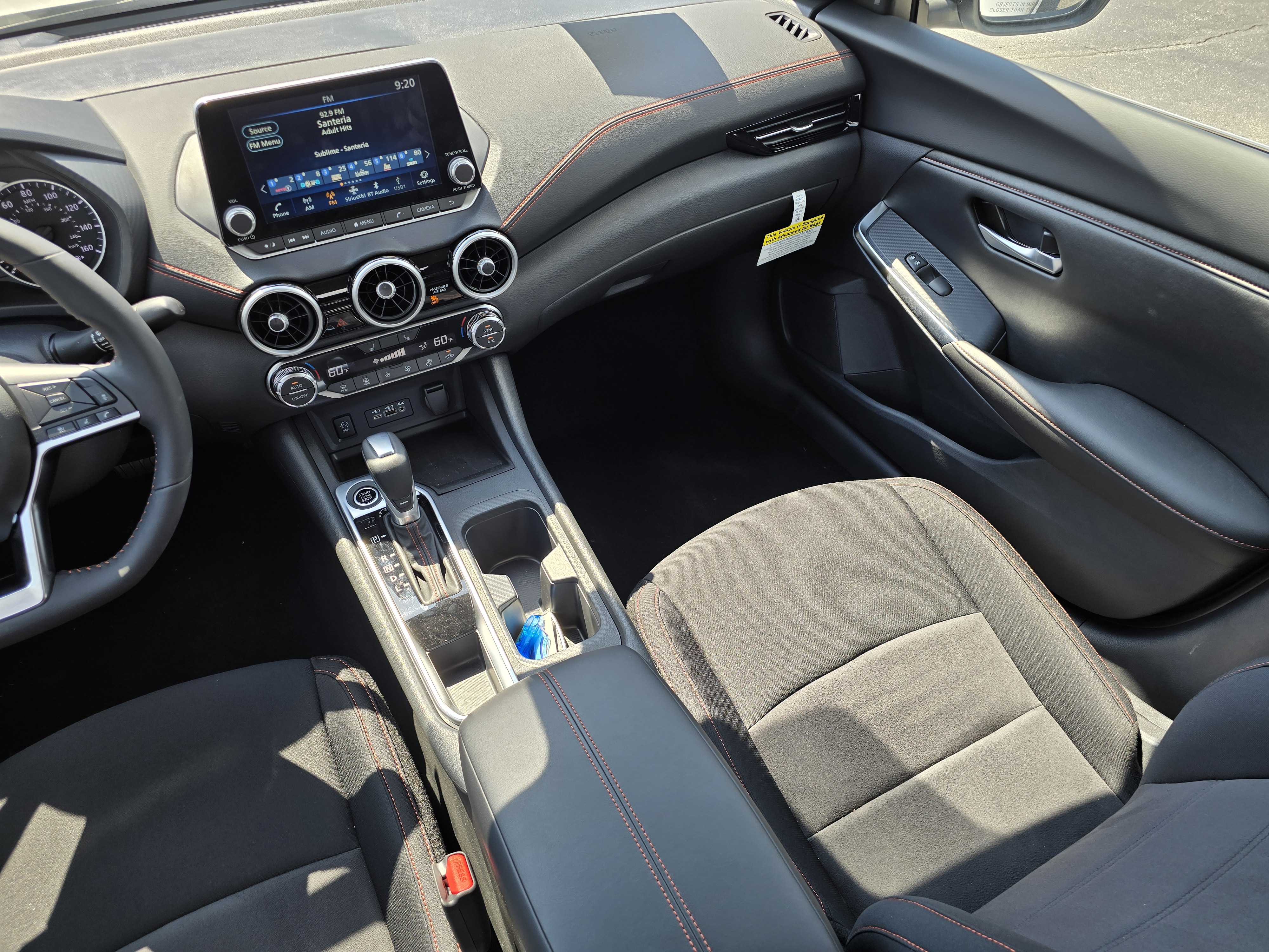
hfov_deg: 73.9
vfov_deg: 58.9
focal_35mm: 23
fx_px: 843
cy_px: 476
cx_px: 634
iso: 25
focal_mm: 6.3
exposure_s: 1/180
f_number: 1.7
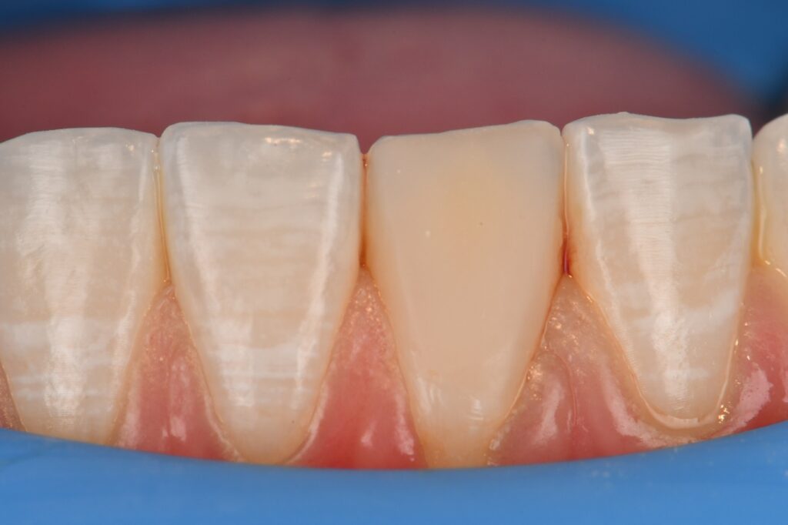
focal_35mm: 157
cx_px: 394
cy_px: 262
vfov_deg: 8.7
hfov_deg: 13.1
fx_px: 3435
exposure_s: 1/160
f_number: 32
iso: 200
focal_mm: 105
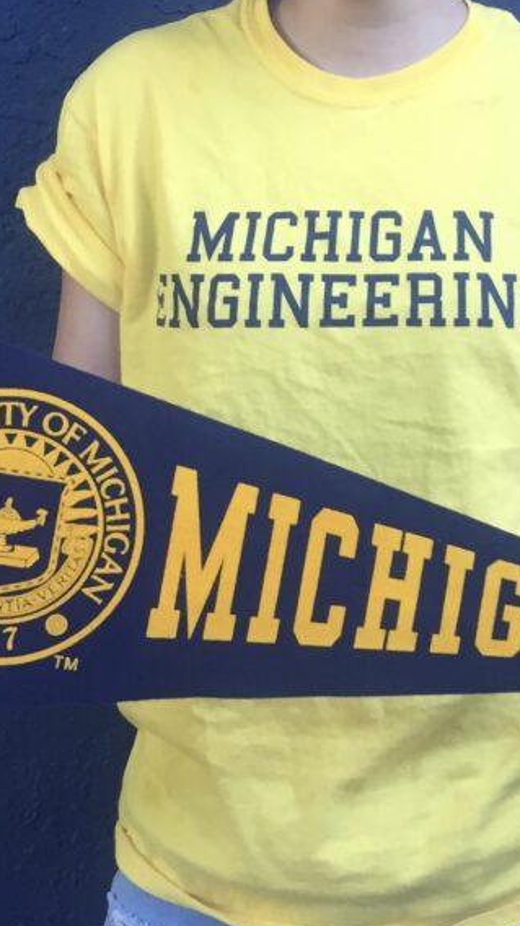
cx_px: 308
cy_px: 241
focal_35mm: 57
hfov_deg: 21.0
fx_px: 1399
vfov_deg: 35.9
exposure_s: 1/30
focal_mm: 4.15
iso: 32
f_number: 2.2
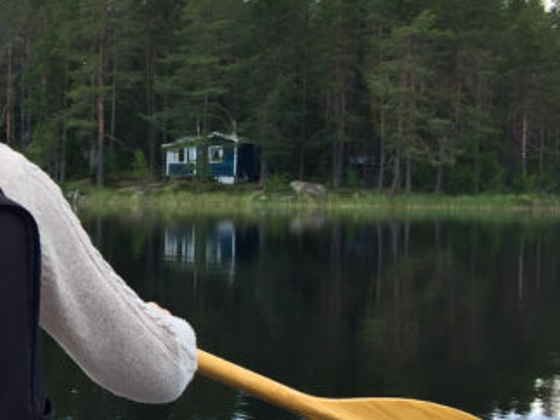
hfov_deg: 19.5
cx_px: -189
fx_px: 1488
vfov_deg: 16.0
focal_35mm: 92
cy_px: 245
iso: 32
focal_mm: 4.15
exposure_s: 1/640
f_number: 2.2
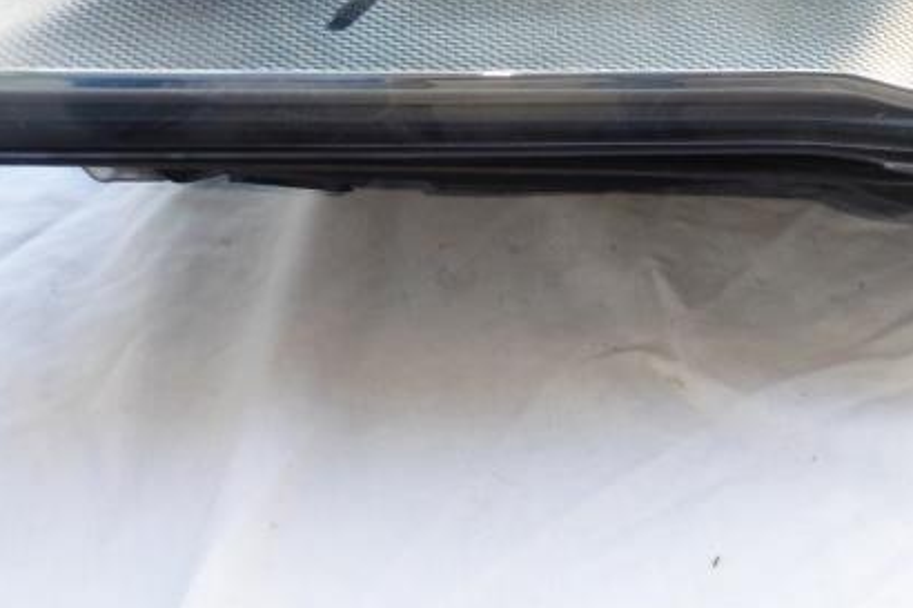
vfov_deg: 17.1
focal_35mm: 78
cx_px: 670
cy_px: -13
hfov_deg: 25.7
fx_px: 1977
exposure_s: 1/60
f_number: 3.6
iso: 160
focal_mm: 5.4
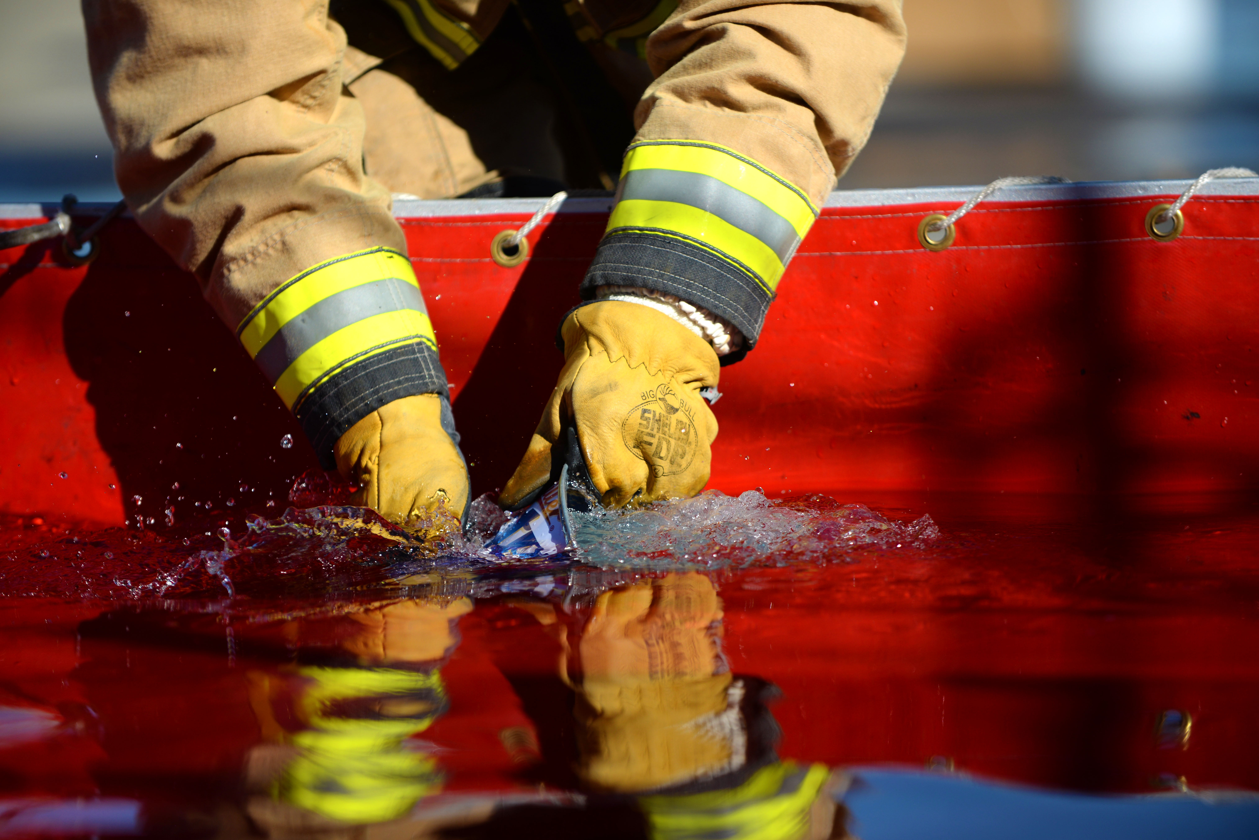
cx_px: 630
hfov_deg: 10.3
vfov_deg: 6.9
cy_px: 420
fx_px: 6997
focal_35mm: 200
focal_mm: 200
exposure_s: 1/4000
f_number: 3.5
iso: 200
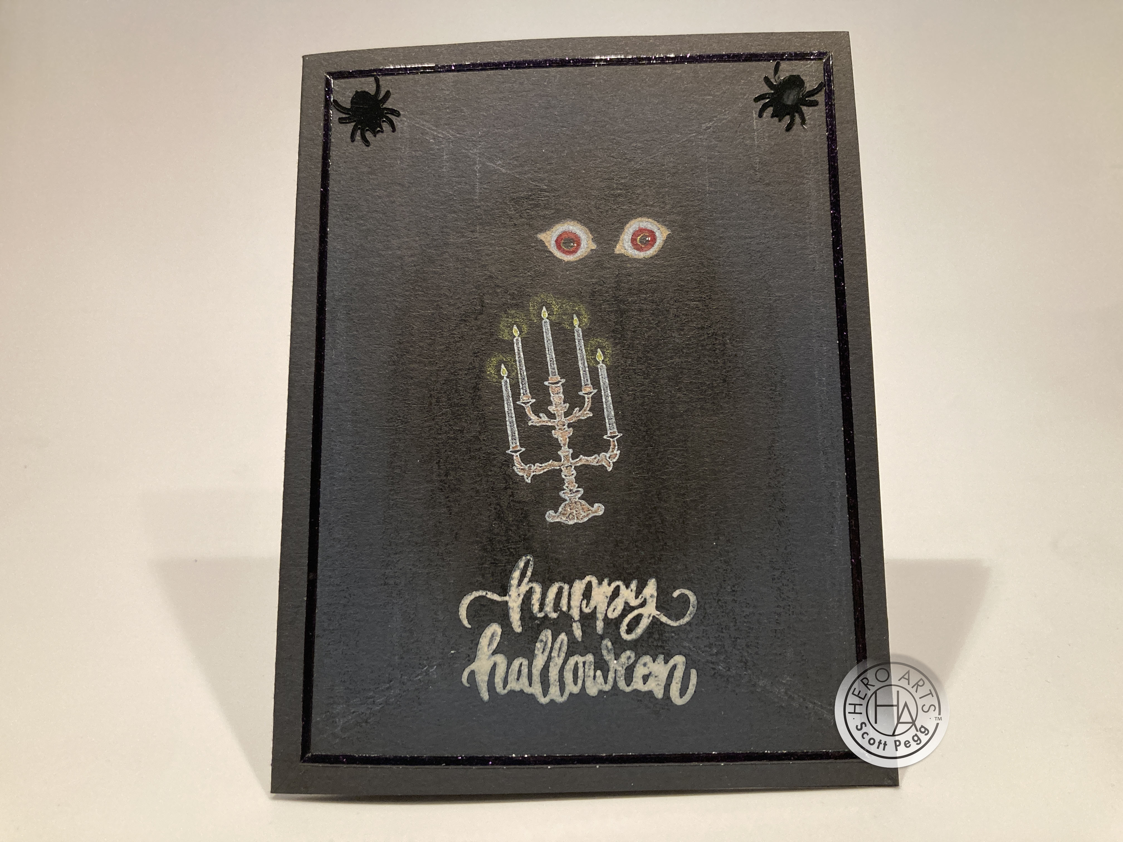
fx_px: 908
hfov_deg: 63.4
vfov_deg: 49.7
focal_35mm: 28
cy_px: 421
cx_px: 562
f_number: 1.8
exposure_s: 1/60
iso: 160
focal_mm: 3.99
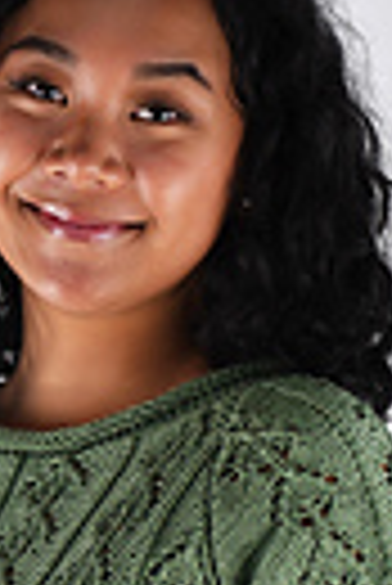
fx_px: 3323
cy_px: 860
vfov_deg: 9.8
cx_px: 237
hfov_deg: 6.8
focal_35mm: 204
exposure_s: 1/50
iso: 80
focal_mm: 53
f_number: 4
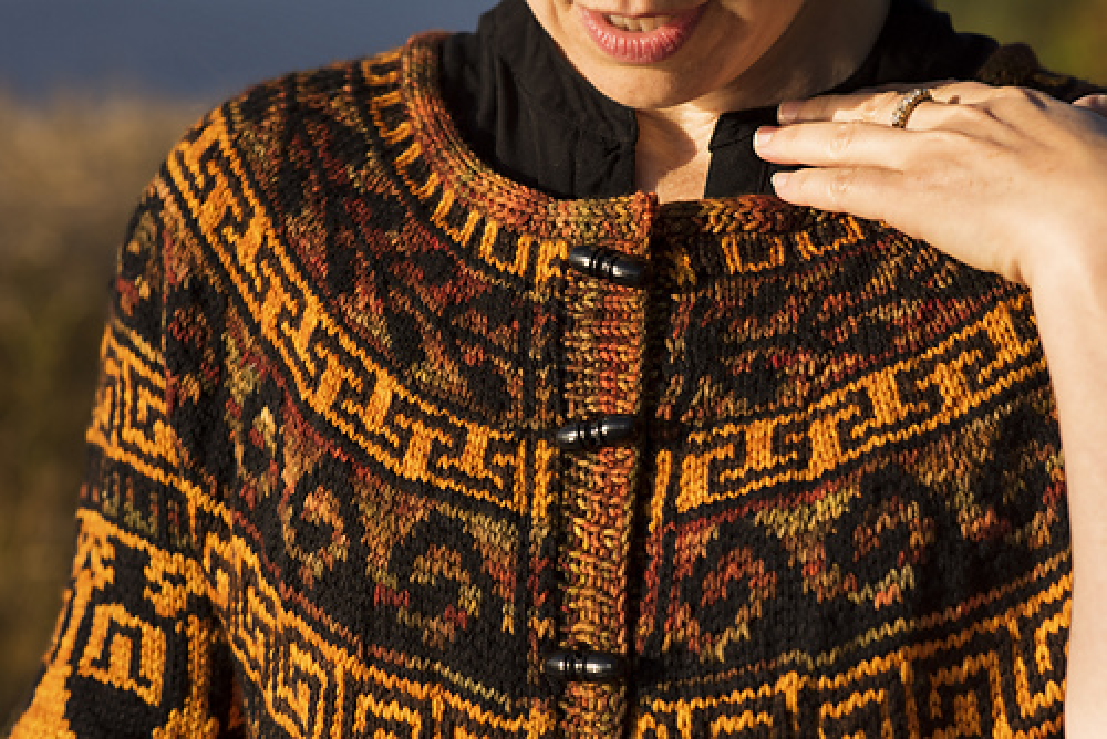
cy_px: 370
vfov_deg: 16.1
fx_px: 2615
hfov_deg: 23.9
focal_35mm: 85
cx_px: 554
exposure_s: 1/400
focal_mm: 85
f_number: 5
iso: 64
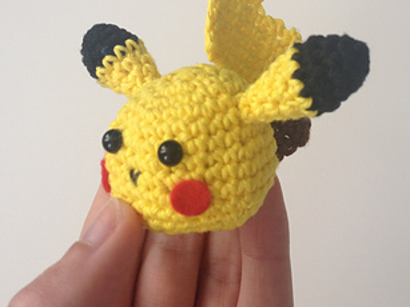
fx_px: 675
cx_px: 228
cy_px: 107
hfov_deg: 33.8
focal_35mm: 57
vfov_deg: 25.5
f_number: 2.4
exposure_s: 1/24
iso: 50
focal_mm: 4.28
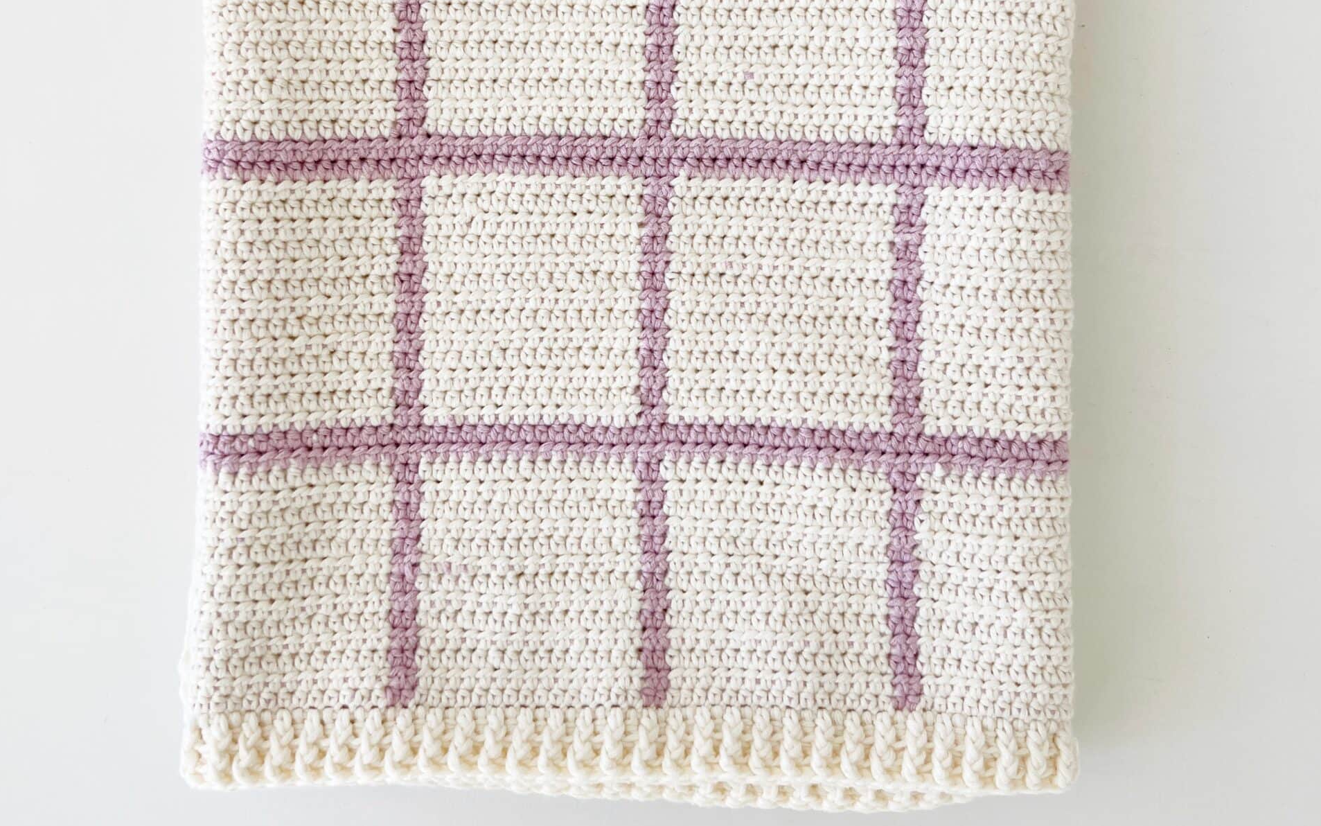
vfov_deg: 34.0
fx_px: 1332
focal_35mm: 37
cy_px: 243
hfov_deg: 52.7
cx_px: 661
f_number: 1.5
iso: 50
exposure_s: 1/317
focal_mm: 5.7
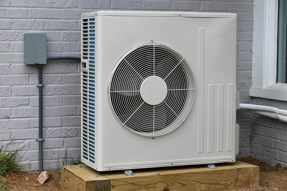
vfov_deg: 17.5
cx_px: 144
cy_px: 96
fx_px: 622
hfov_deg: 26.0
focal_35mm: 78
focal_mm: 52
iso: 250
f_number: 6.3
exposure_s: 1/160
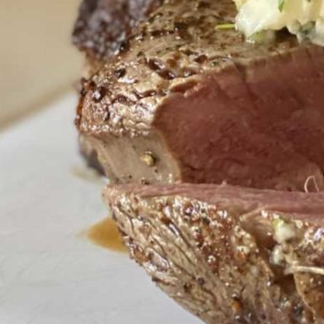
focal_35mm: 190
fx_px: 2012
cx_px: 408
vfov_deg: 9.1
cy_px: -91
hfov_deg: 9.1
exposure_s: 1/40
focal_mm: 6
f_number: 2
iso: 160
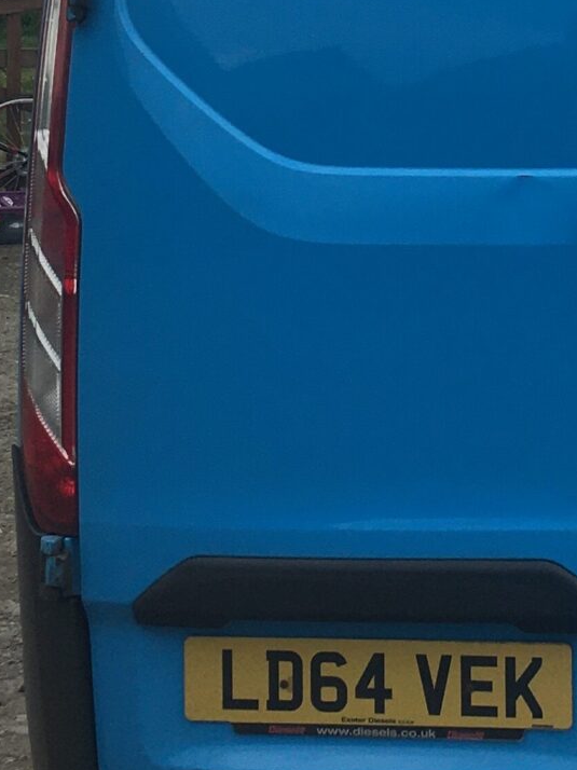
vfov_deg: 18.5
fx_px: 2313
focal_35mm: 104
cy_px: 57
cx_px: 610
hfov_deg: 14.0
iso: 25
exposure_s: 1/1115
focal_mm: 4.15
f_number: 2.2
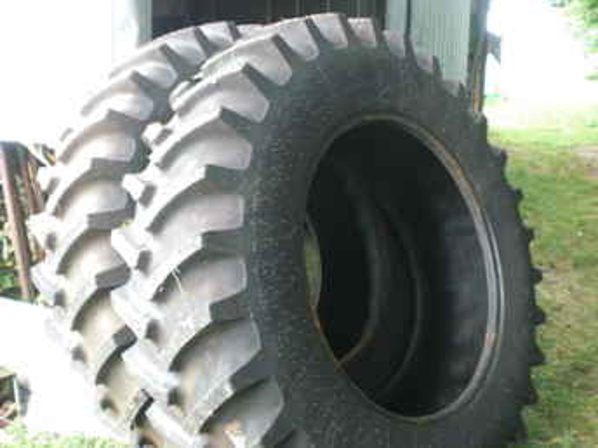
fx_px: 656
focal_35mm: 38
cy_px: 224
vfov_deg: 37.7
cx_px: 299
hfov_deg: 49.0
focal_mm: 6.3
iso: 200
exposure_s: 1/50
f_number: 3.1
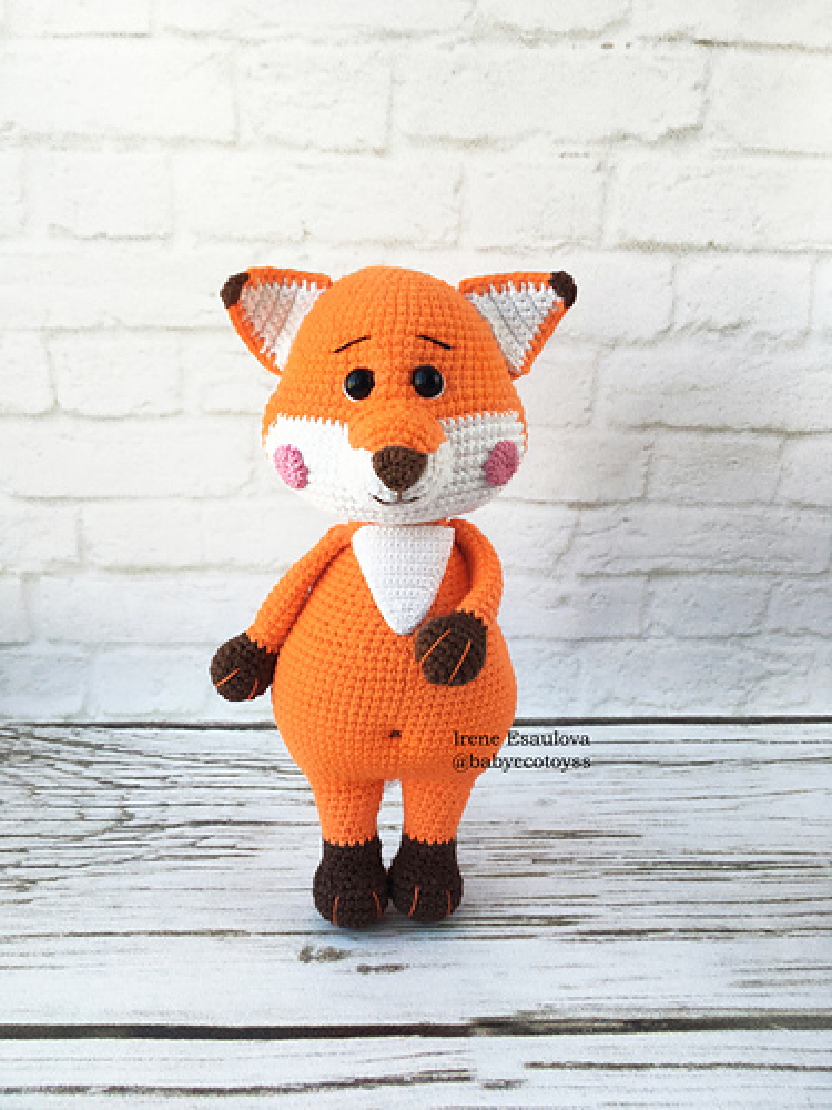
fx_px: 929
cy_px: 555
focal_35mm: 29
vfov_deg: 61.7
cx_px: 416
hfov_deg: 48.2
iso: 25
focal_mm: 4.15
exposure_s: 1/50
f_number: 2.2
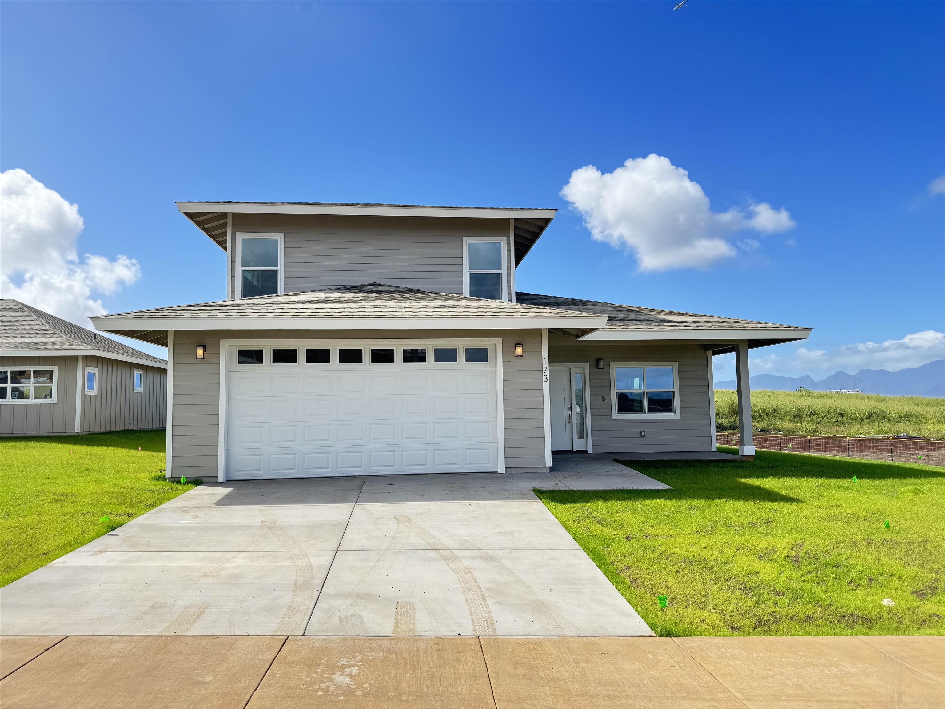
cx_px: 472
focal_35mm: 24
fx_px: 655
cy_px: 354
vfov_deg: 56.8
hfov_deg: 71.6
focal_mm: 6.86
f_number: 1.78
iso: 80
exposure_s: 1/1456
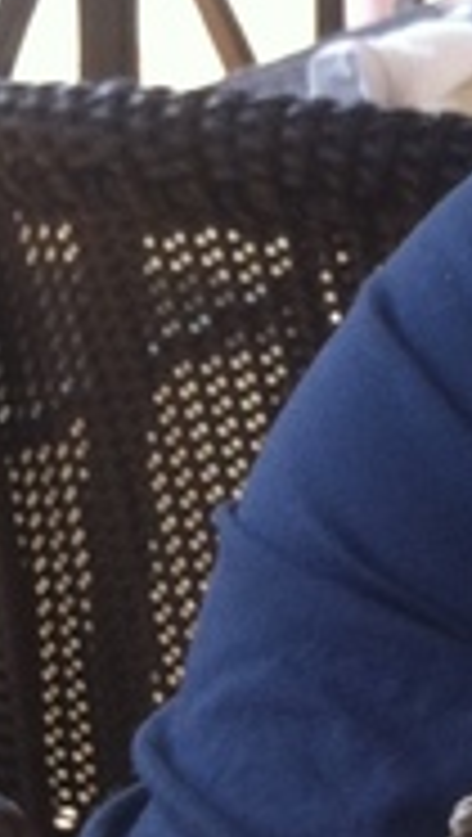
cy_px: 326
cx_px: 1508
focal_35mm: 191
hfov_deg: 5.8
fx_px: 4238
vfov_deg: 11.3
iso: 80
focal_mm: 3.85
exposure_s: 1/269
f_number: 2.8
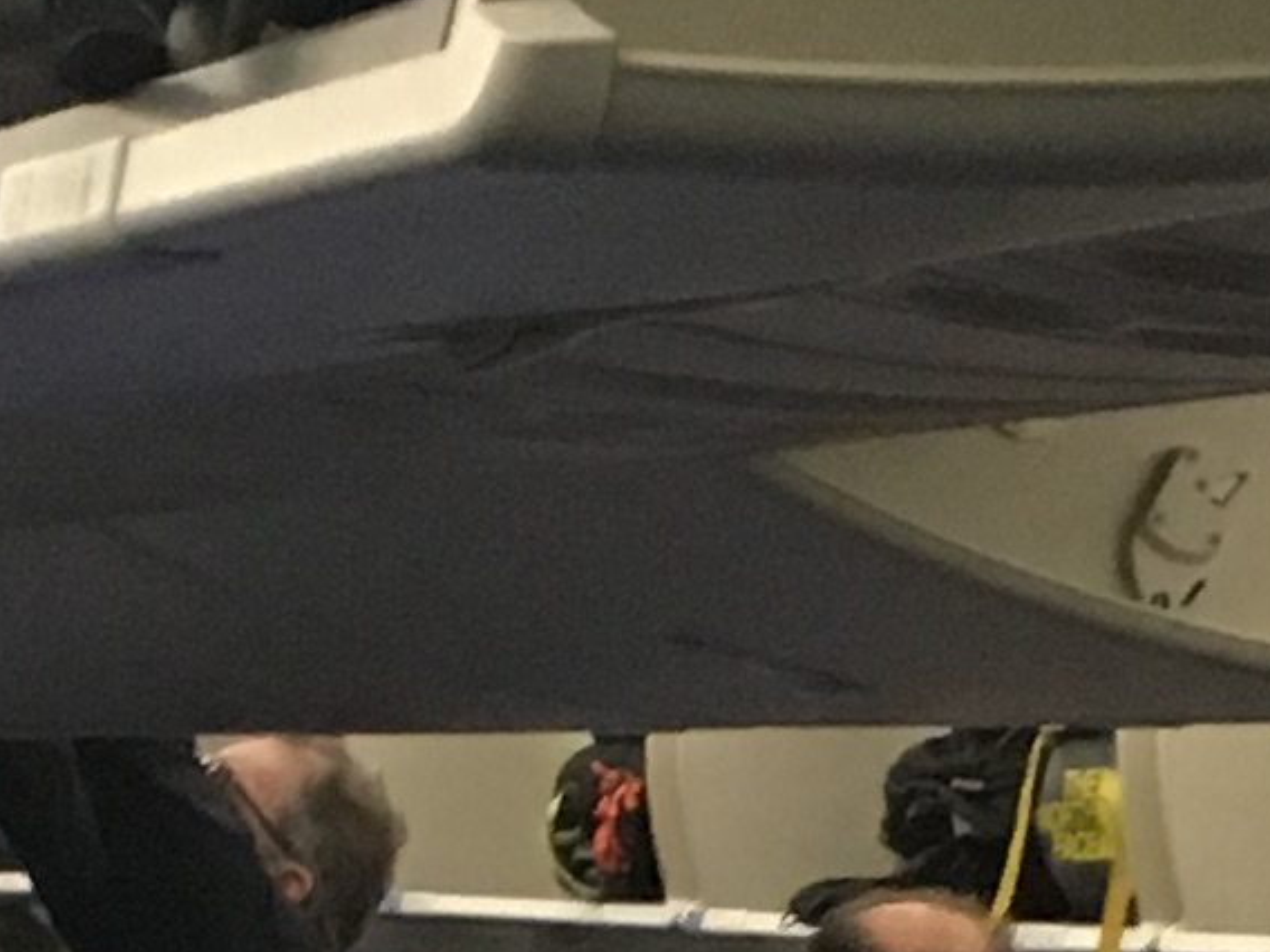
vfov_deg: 7.0
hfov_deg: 9.5
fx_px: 7558
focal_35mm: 206
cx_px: -94
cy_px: 1884
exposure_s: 1/30
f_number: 2.2
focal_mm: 4.15
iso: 160
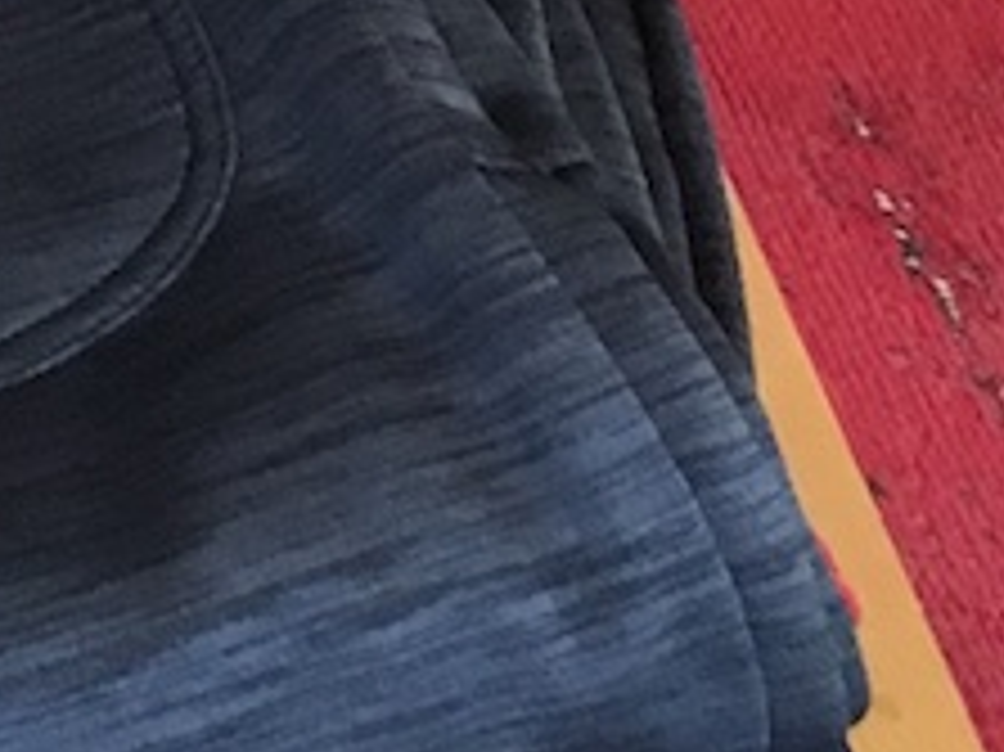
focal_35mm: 208
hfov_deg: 7.9
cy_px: -1563
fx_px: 6030
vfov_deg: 6.5
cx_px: -2283
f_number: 2.2
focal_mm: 4.15
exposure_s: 1/30
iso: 32
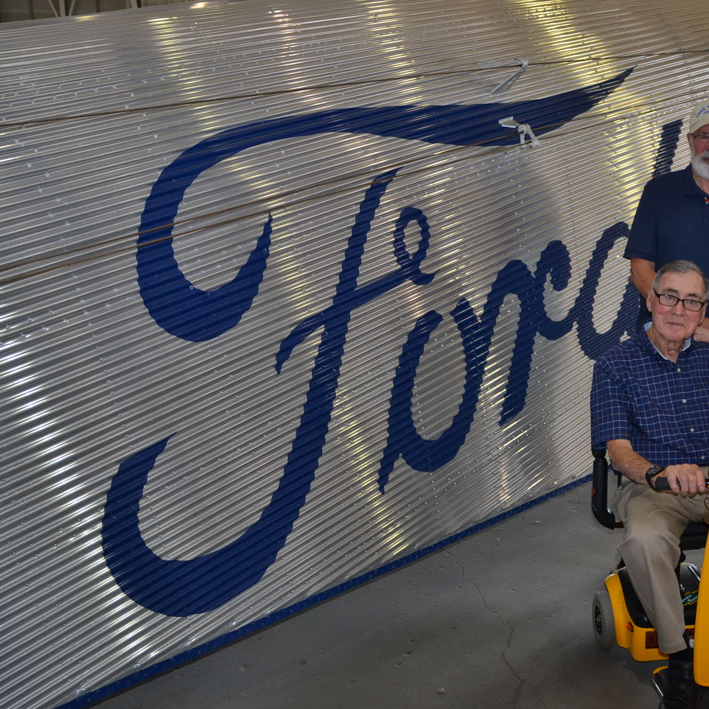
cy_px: 356
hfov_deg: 46.2
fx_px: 811
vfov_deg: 47.2
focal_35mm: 35
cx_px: 493
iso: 400
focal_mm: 18
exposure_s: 1/60
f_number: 3.5
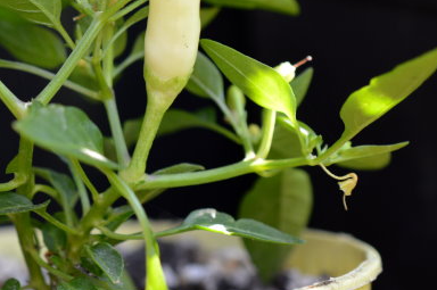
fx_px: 1515
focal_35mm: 125
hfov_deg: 16.1
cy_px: 51
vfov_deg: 10.9
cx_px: -1
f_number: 5.6
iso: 400
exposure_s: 1/125
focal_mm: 40
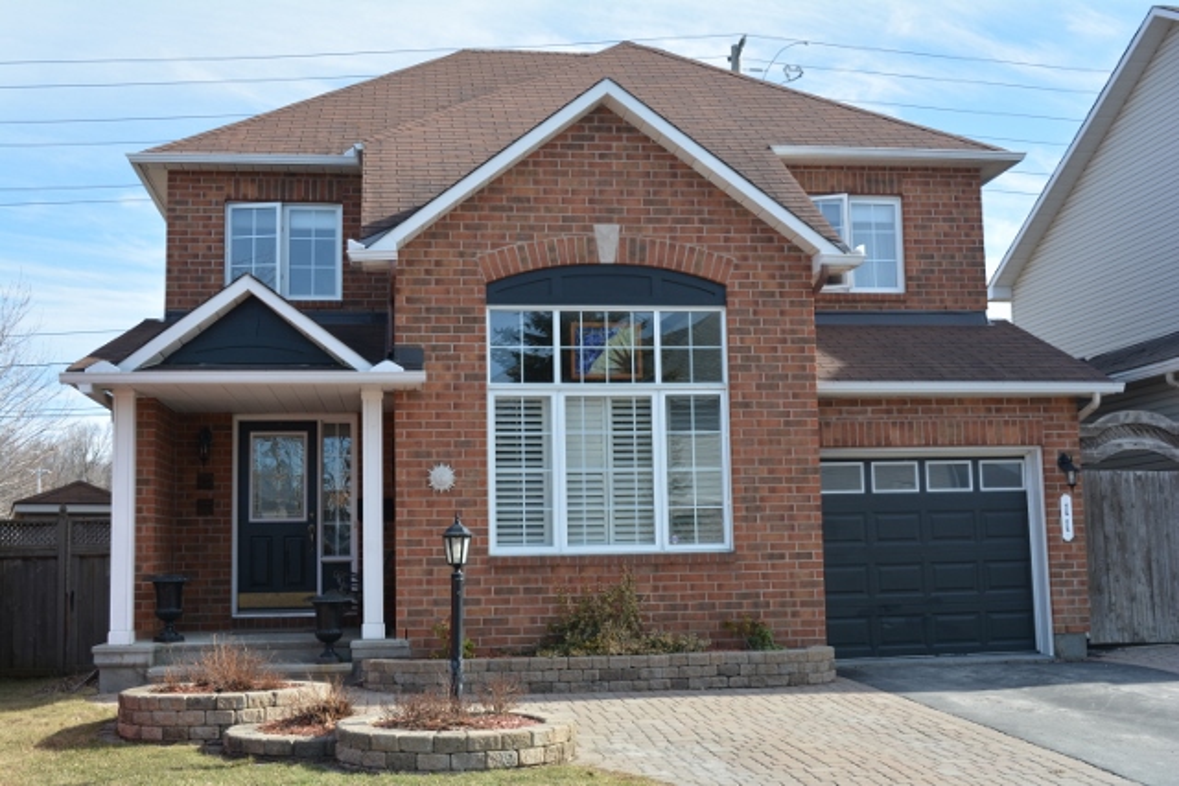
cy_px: 393
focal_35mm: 45
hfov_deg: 43.6
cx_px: 590
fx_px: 1474
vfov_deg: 29.9
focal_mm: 30
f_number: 8
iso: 180
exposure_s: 1/250
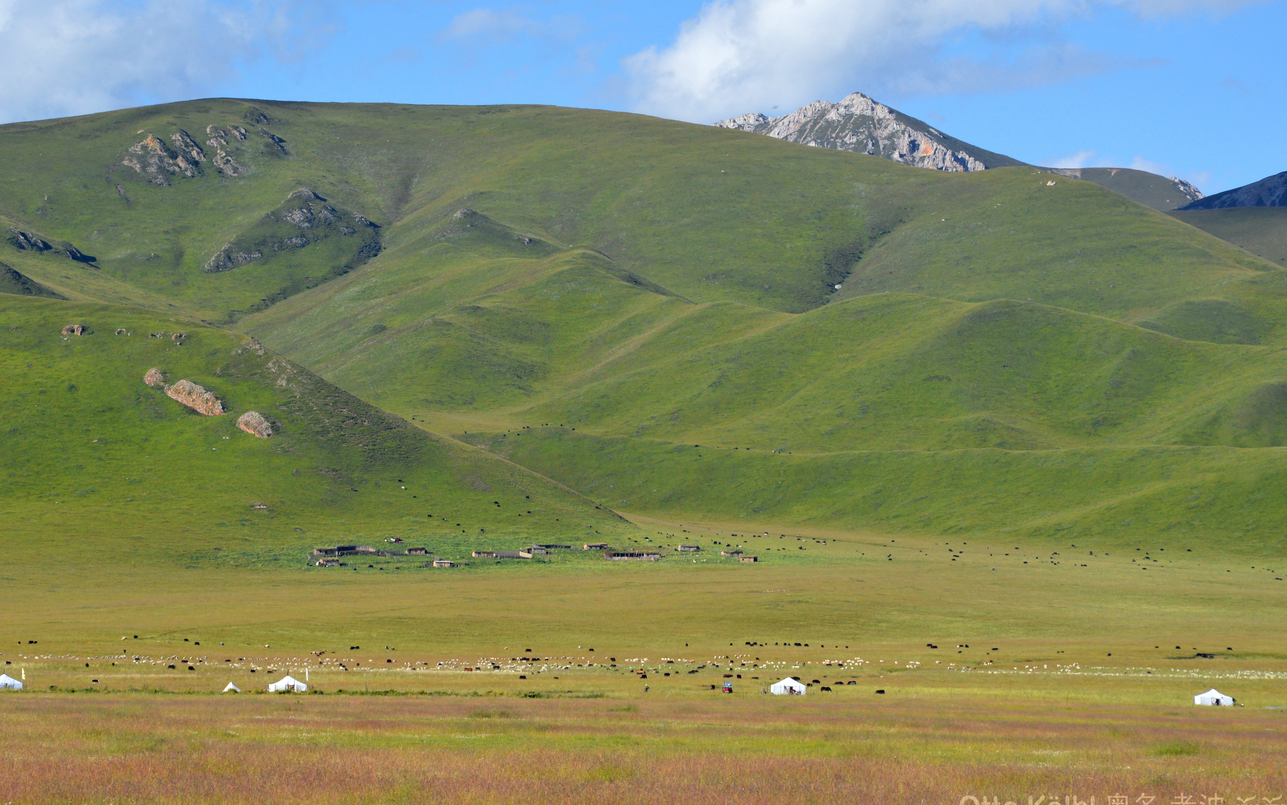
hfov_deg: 12.0
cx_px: 566
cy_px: 327
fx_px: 6138
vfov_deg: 7.5
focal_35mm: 175
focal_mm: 90
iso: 400
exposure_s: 1/800
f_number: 9
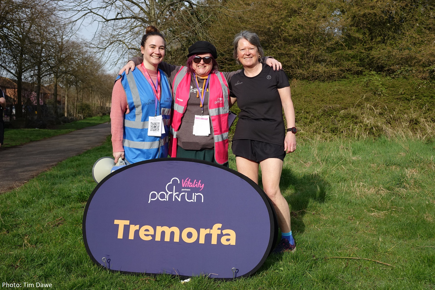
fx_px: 568
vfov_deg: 28.6
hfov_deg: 41.9
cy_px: 145
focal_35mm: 47
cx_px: 218
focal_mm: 17.11
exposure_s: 1/640
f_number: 4
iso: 125
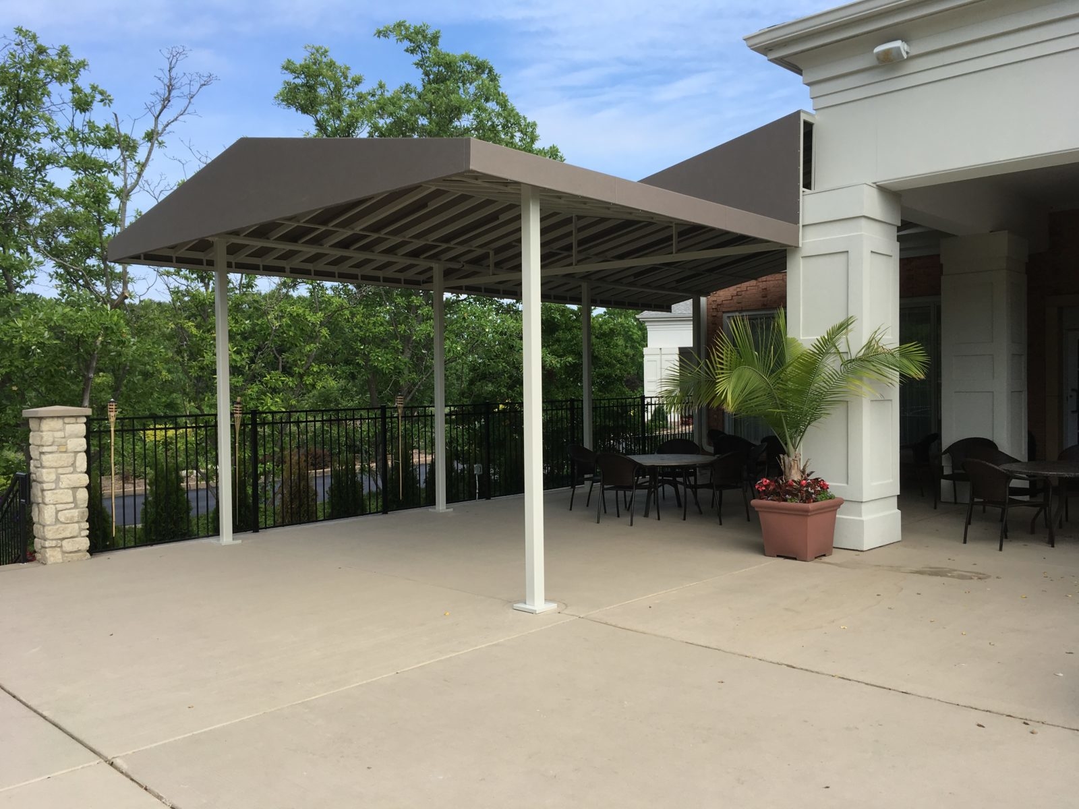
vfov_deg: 48.2
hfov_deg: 61.7
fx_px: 904
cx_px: 540
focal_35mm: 29
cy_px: 404
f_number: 2.2
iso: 25
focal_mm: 4.15
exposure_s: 1/836
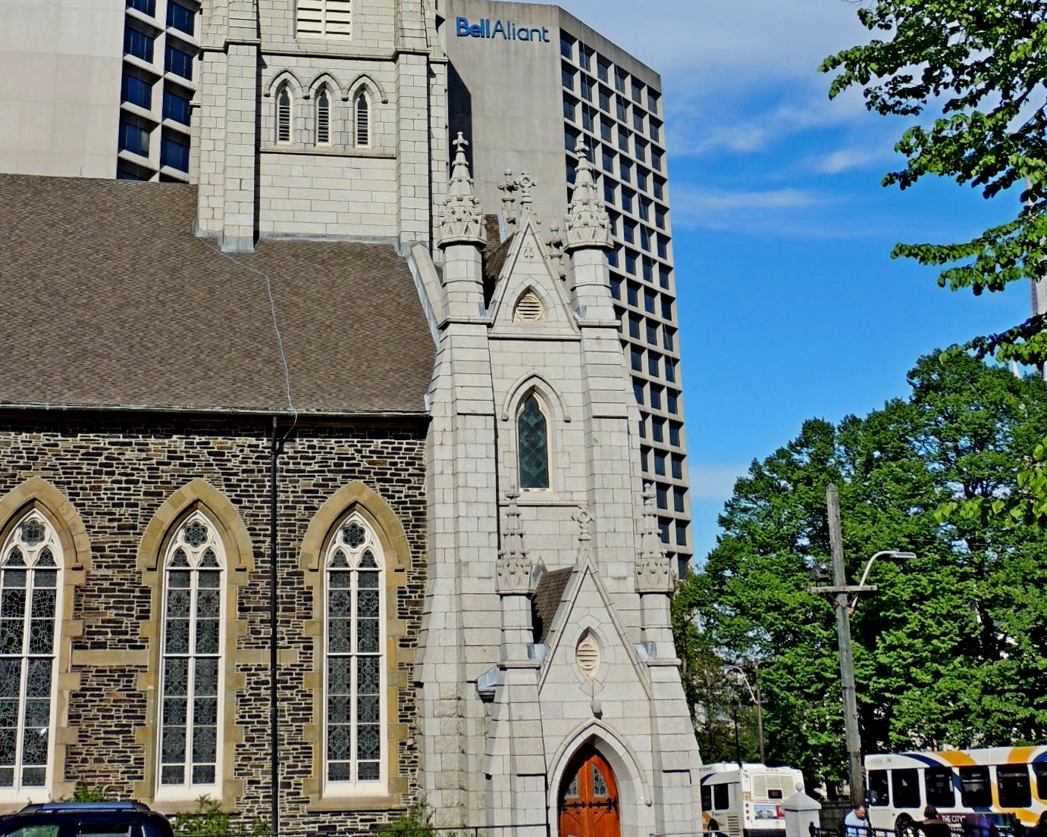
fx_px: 1642
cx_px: 406
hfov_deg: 35.2
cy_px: 86
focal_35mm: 53
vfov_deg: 27.6
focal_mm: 5.8
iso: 100
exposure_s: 1/1250
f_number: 4.5
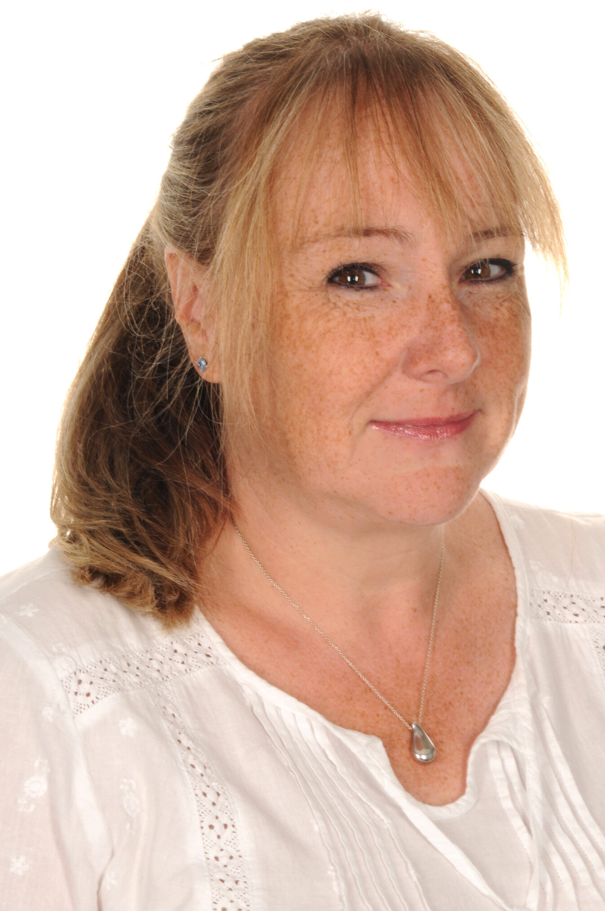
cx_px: 353
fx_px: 5020
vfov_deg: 10.4
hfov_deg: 6.9
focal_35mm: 199
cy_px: 459
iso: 200
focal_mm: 105
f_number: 22
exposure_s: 1/125
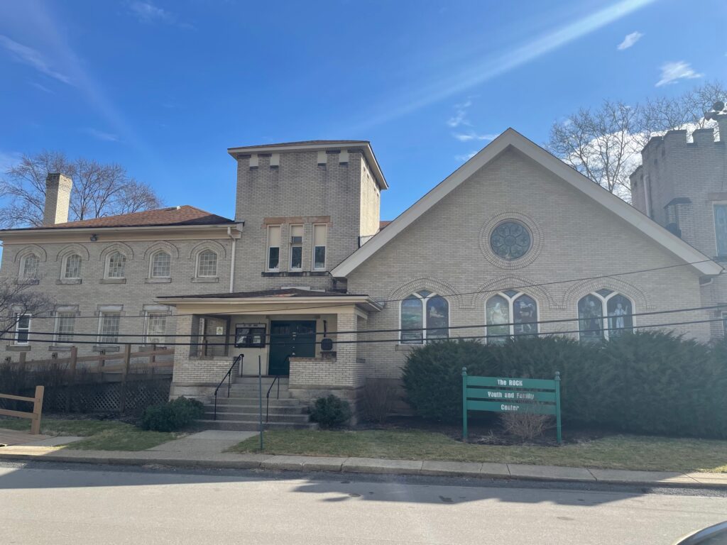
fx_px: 546
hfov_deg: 67.3
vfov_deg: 53.1
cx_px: 364
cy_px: 272
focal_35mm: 26
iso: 32
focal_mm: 4.2
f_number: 1.6
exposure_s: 1/3125
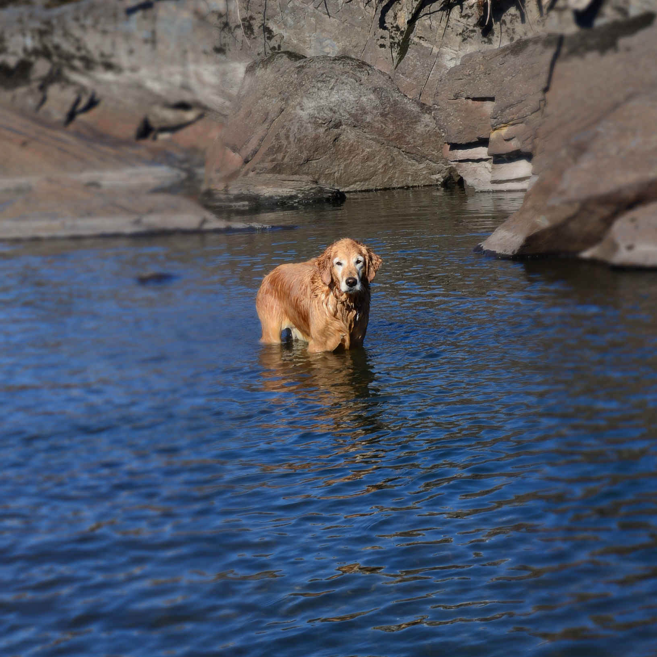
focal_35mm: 77
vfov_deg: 22.4
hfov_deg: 22.5
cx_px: 329
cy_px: 239
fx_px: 1653
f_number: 11
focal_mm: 40
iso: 100
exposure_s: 1/125
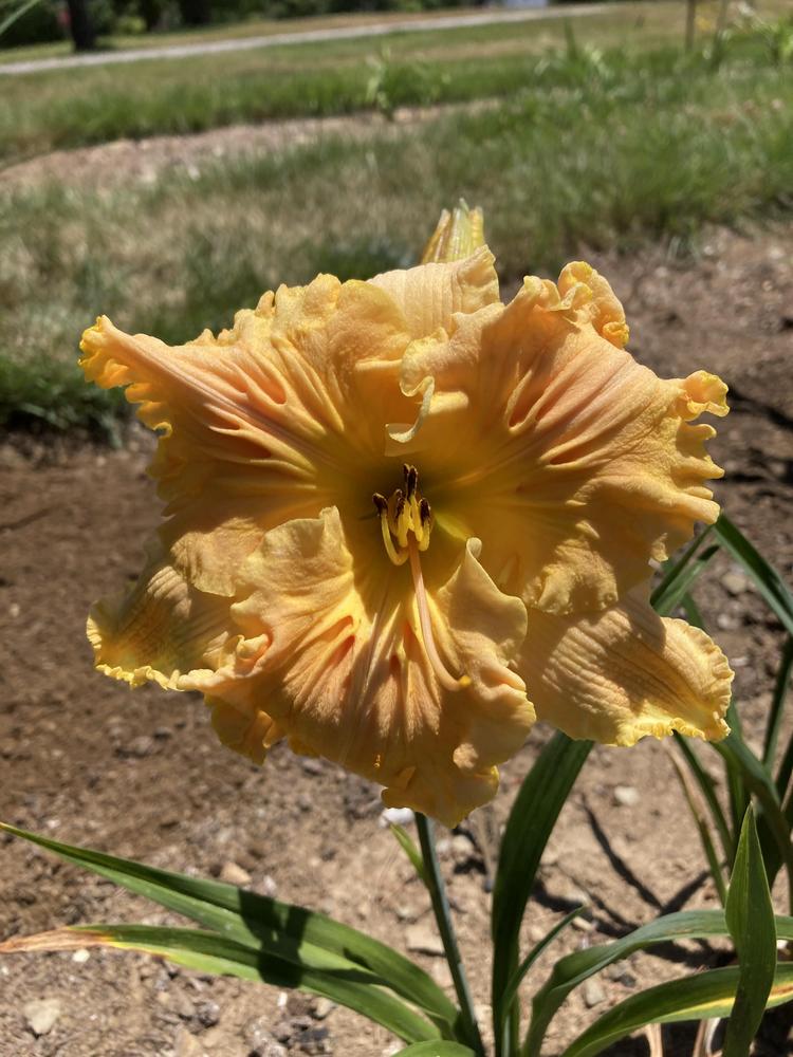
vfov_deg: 63.4
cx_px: 396
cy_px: 528
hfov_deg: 49.7
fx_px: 855
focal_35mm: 28
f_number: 1.8
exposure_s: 1/2114
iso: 20
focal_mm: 3.99
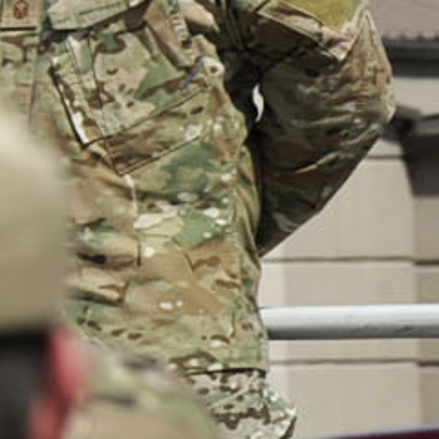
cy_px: 284
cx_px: -1374
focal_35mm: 1243
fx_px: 17835
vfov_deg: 1.4
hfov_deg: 1.4
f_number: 13
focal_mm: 165
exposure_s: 1/400
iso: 200
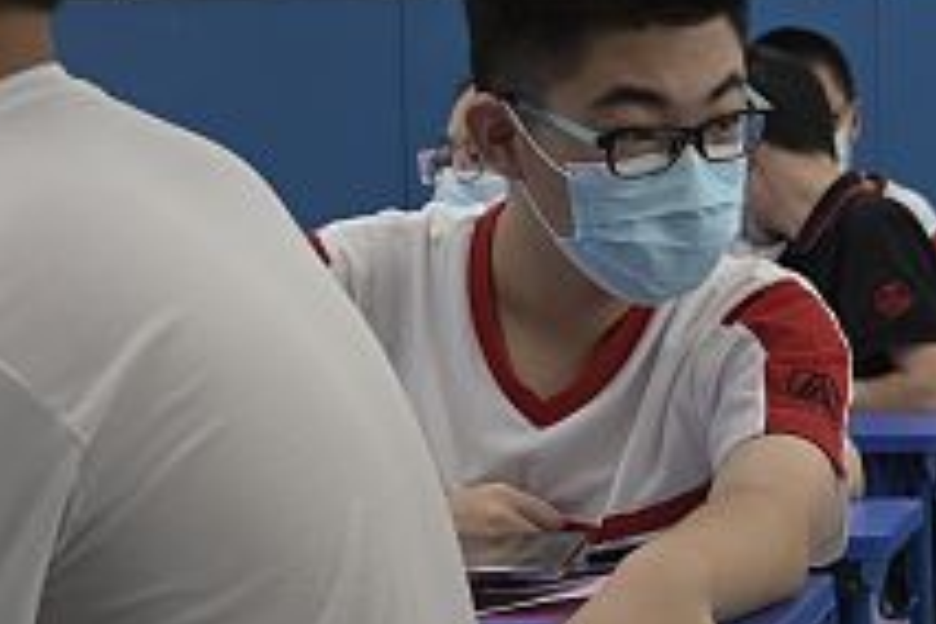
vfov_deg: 10.1
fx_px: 3510
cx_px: 945
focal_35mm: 135
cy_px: 532
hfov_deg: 14.9
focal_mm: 24
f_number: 4
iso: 250
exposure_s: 1/80
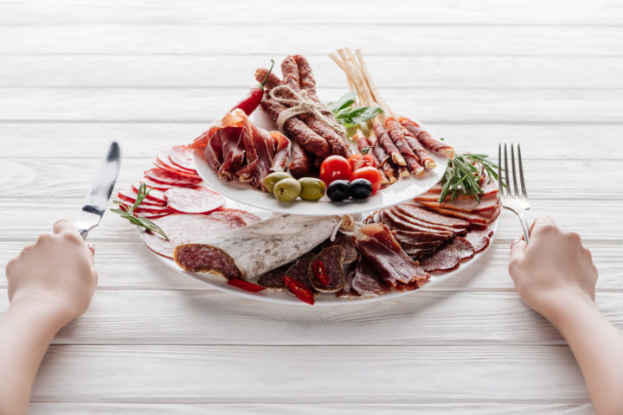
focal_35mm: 105
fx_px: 1817
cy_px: 208
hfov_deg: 19.5
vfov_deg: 13.0
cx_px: 312
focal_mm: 105
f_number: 9
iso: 125
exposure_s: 1/160
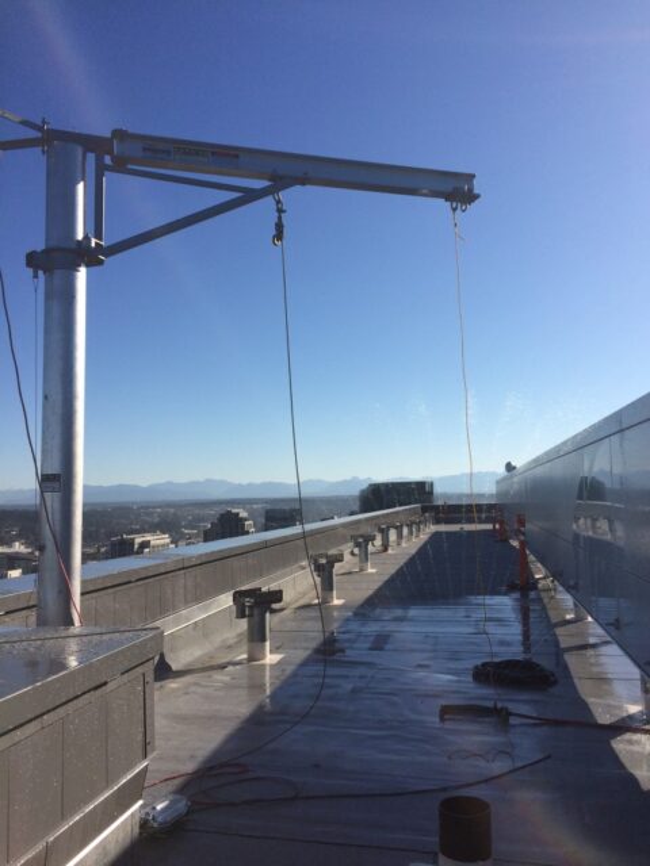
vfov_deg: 61.7
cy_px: 433
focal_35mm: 29
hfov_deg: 48.2
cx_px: 325
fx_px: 726
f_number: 2.2
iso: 32
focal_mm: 4.15
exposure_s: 1/3731
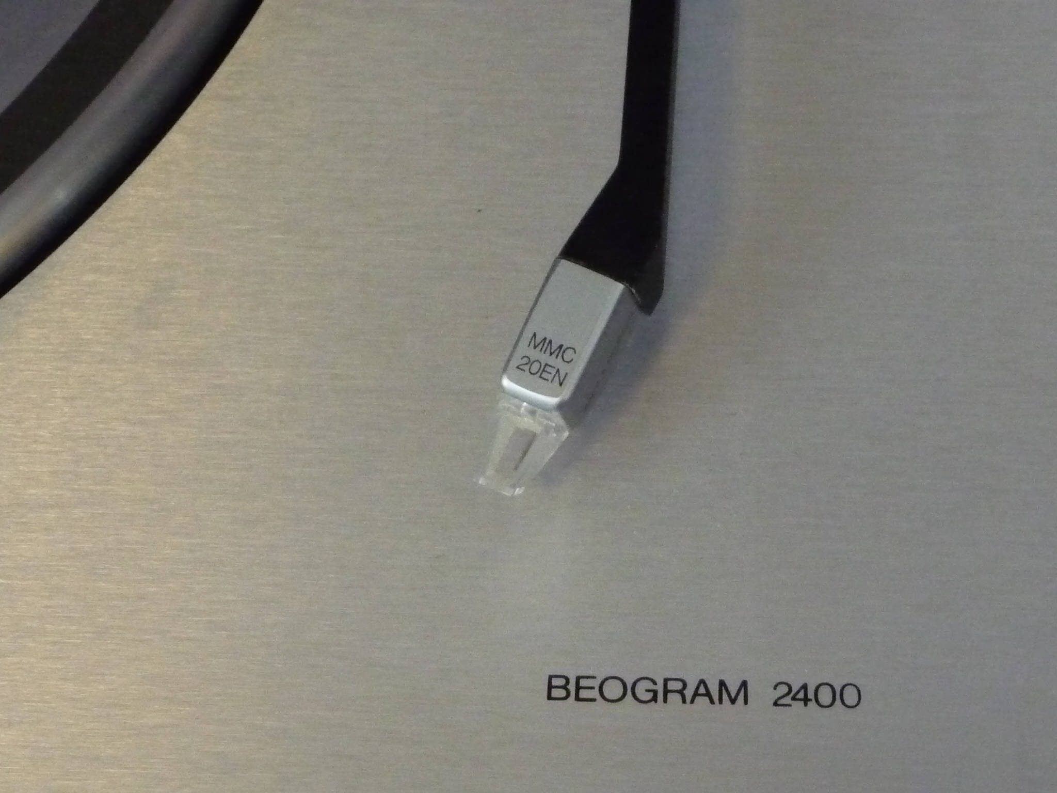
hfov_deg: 18.9
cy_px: 396
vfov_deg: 14.2
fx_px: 3176
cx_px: 528
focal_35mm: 104
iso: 800
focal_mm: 10.5
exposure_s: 1/25
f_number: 4.5
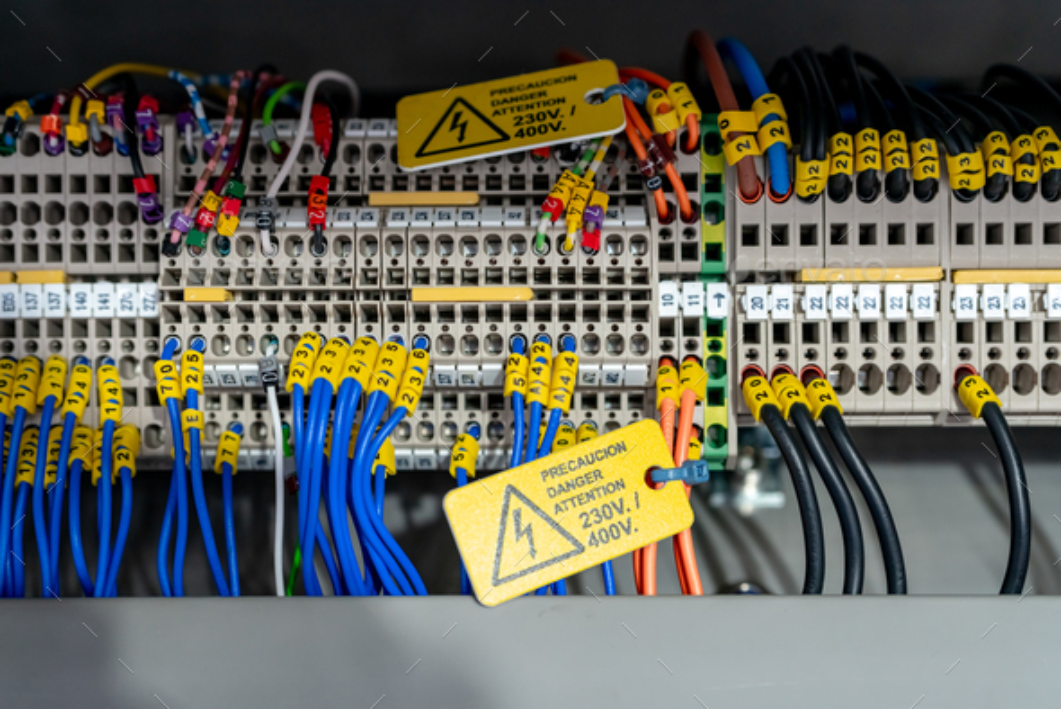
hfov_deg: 39.6
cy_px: 354
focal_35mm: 50
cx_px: 530
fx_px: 1474
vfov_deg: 27.0
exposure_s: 1/100
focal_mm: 50
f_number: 3.2
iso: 1600
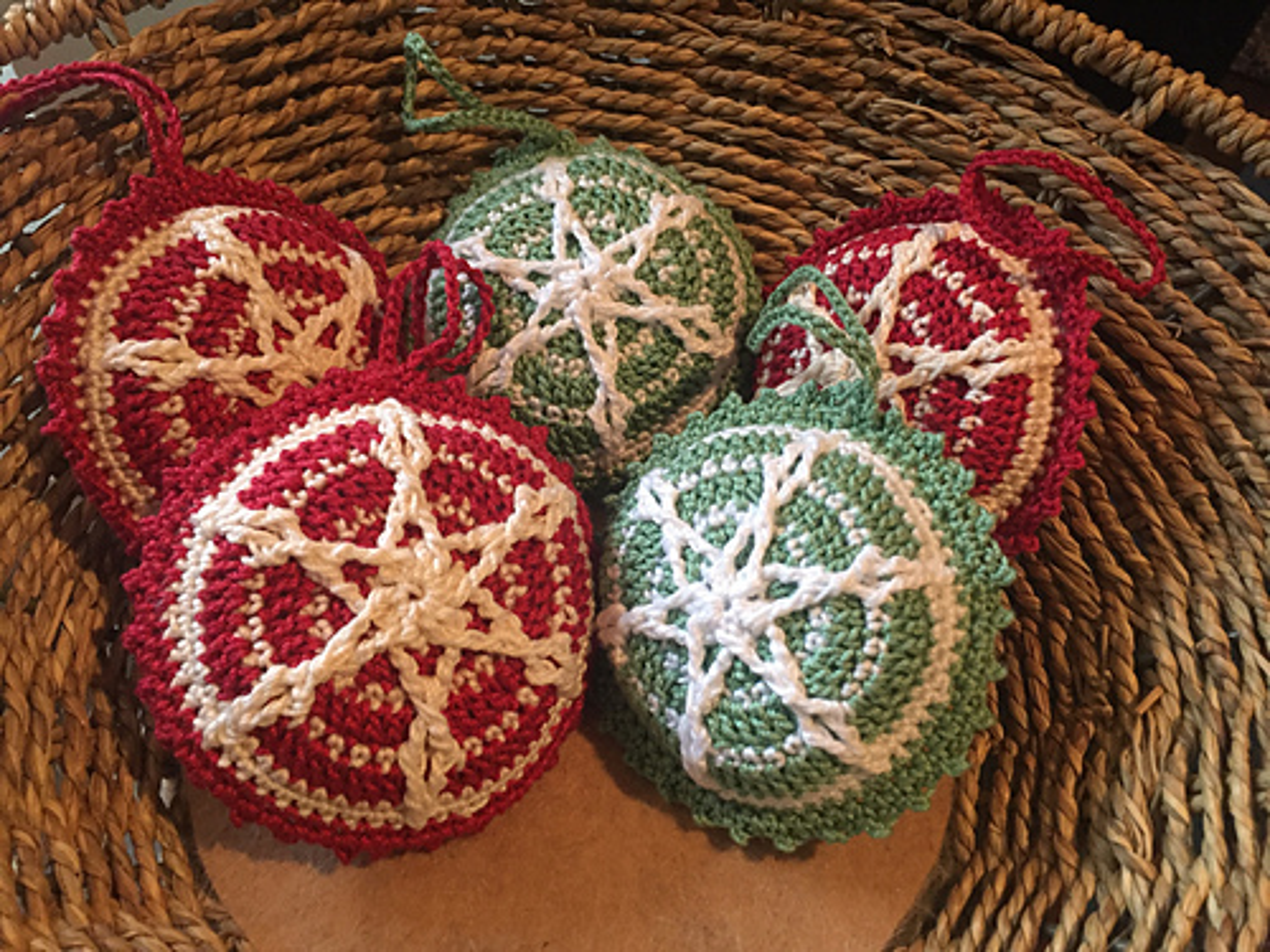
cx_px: 635
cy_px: 476
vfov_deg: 48.2
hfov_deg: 61.7
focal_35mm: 29
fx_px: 1064
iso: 250
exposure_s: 1/20
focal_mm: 4.15
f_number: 2.2
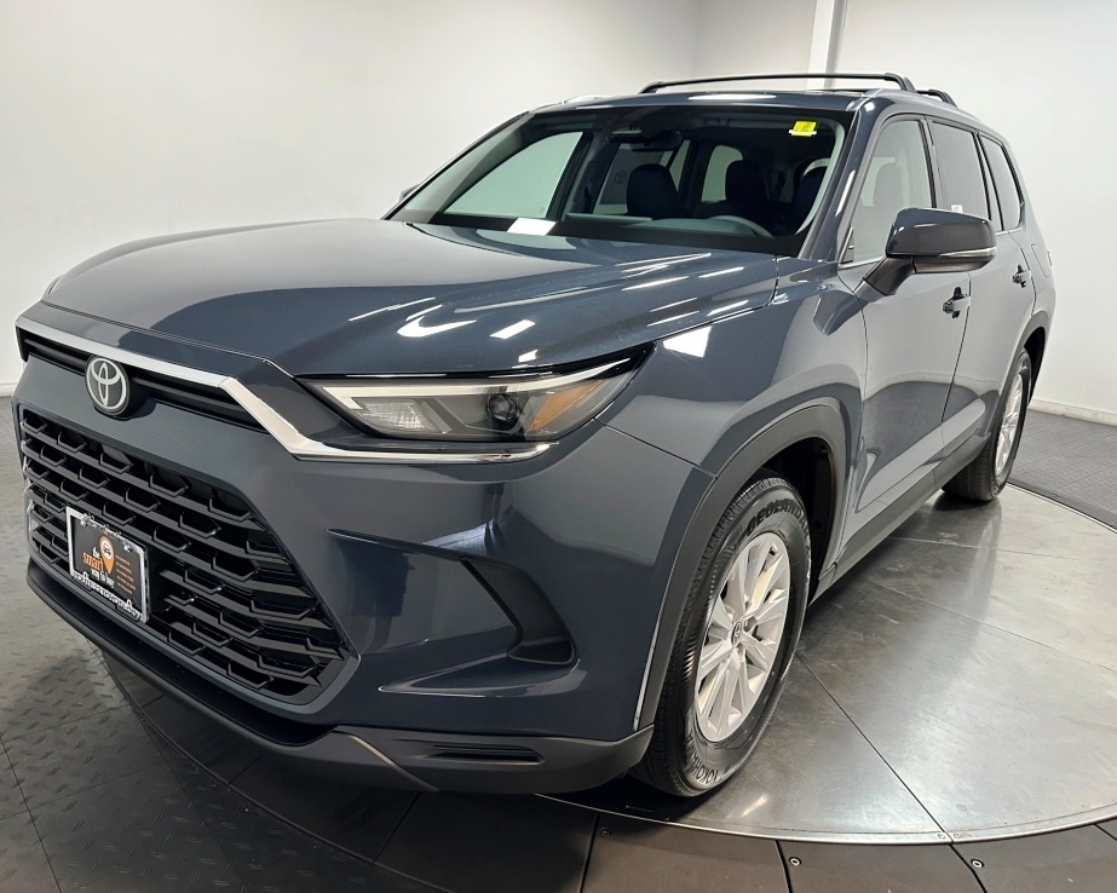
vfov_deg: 54.9
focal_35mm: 26
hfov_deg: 66.0
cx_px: 518
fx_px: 859
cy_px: 440
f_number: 1.78
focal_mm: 6.86
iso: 400
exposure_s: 1/60
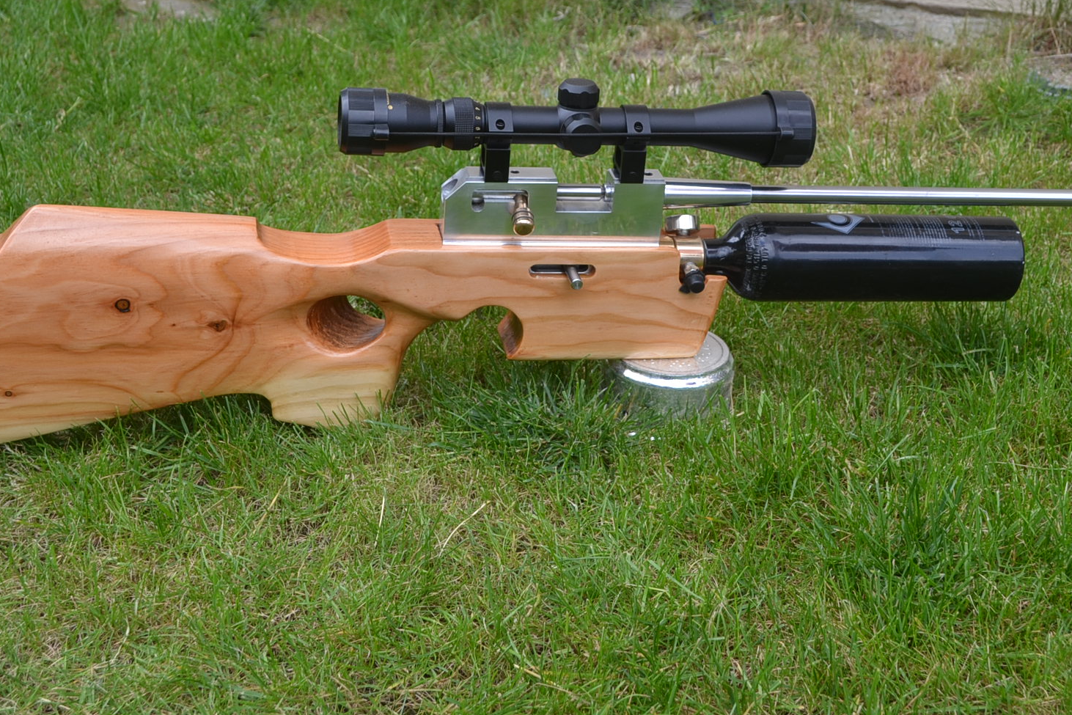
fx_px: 1548
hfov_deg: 38.1
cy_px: 271
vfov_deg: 25.9
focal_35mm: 52
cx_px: 592
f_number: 5.6
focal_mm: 22
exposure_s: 1/125
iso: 100
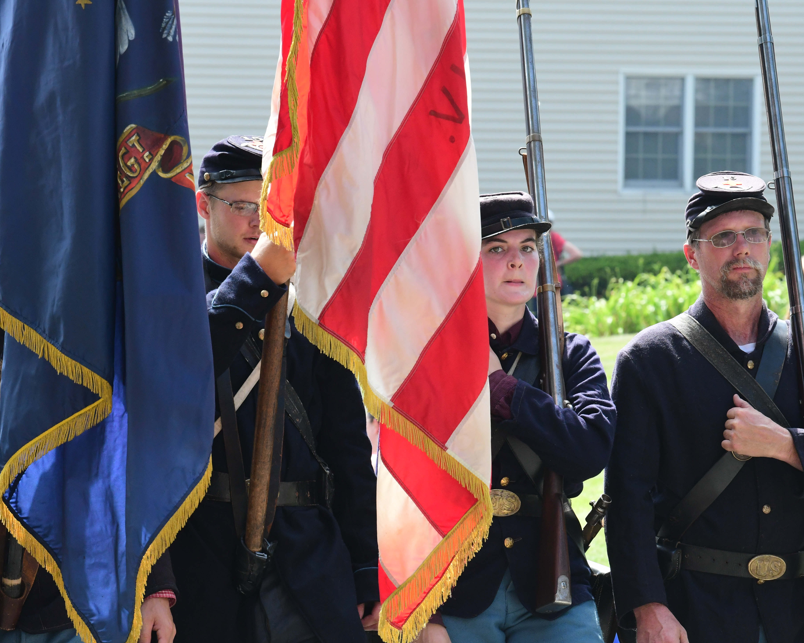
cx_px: 411
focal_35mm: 271
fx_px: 6448
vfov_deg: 5.7
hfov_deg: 7.1
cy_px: 321
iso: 1600
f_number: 11
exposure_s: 1/500
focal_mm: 160
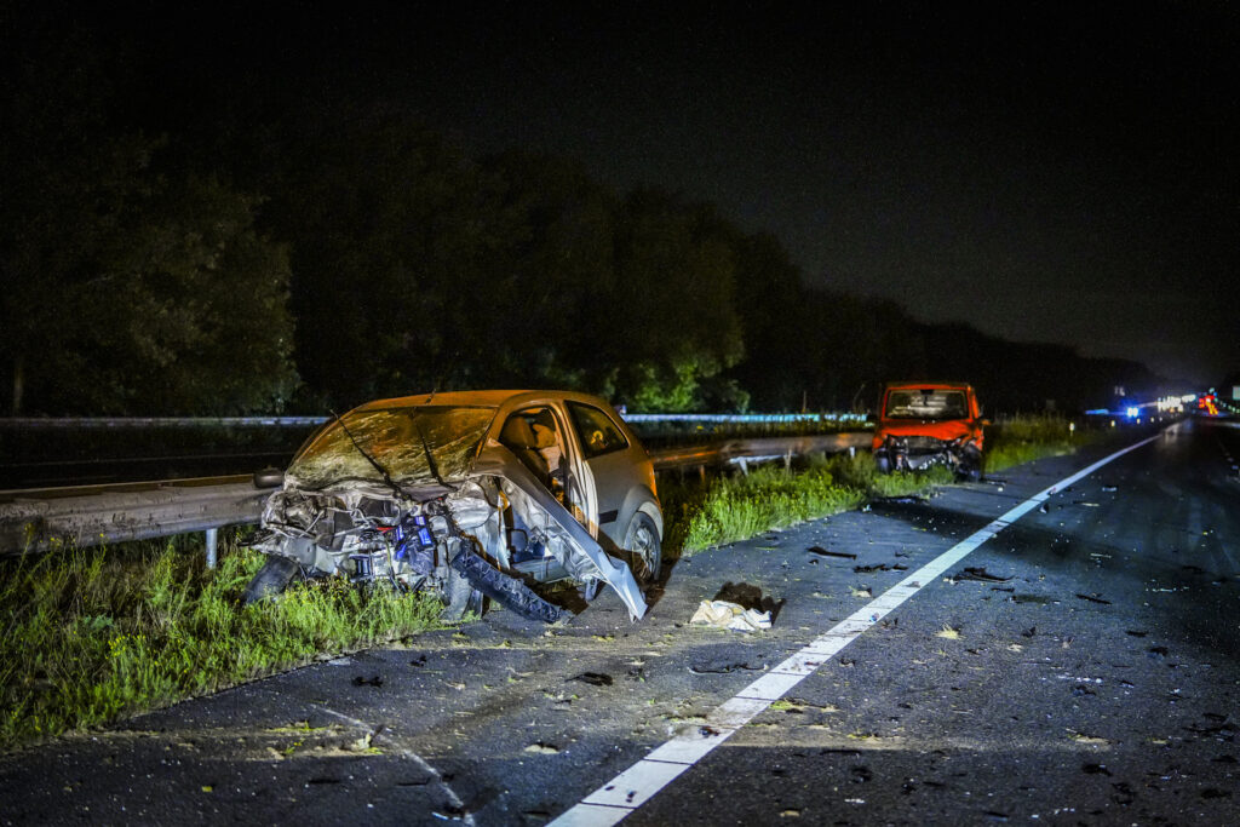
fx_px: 2411
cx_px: 620
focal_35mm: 70
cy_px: 414
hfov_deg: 28.8
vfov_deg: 19.5
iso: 6400
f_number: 2.8
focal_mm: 70
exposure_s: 1/30
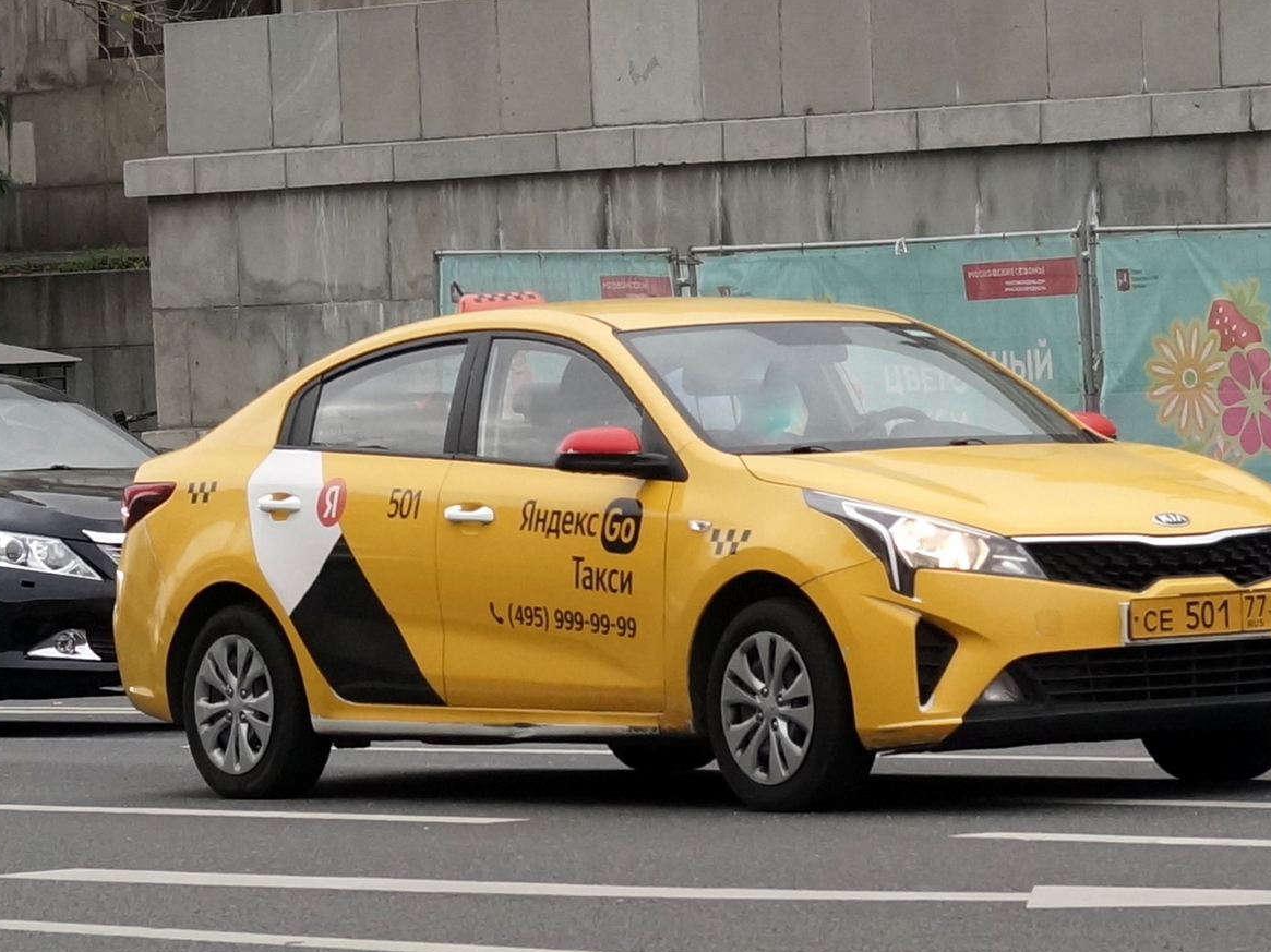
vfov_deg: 22.2
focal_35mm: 66
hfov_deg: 29.3
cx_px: 740
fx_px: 2423
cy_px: 490
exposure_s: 1/800
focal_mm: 50
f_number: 5
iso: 800
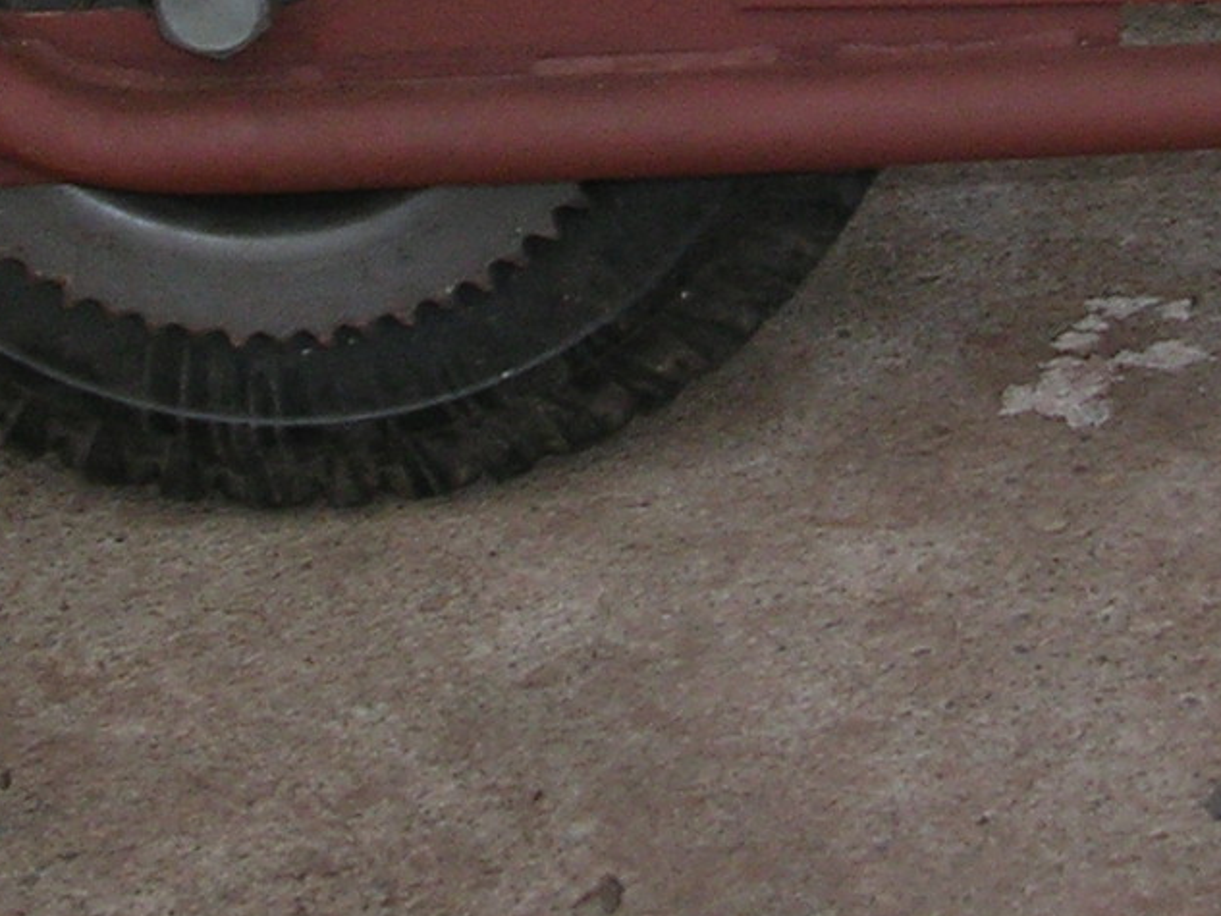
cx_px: 806
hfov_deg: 16.0
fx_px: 4339
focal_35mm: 123
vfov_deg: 11.6
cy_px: -388
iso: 50
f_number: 2.8
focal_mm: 5.8
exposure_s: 1/30
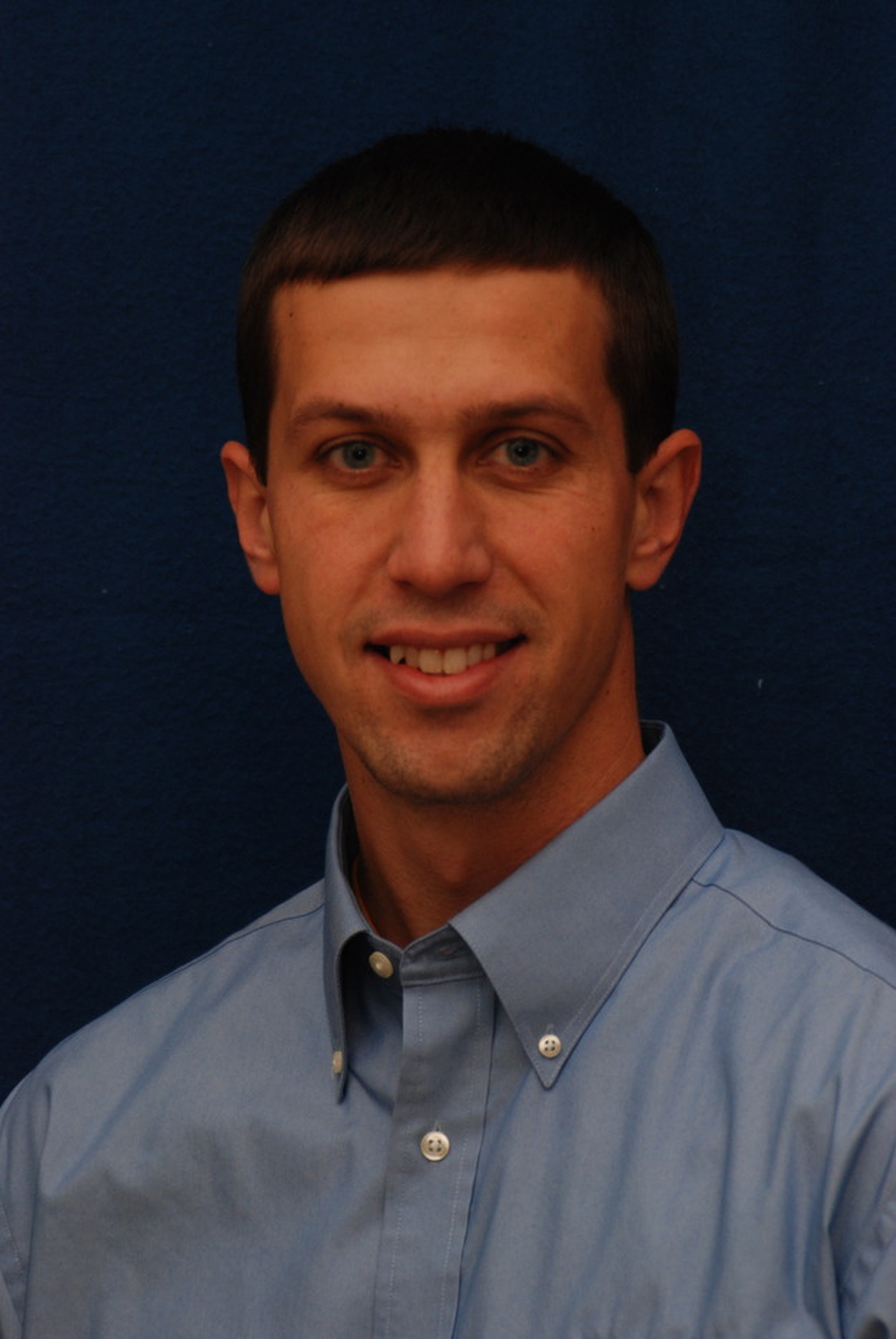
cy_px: 670
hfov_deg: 7.1
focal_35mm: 195
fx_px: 7255
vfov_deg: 10.5
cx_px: 448
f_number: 5.6
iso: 400
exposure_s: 1/60
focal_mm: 130
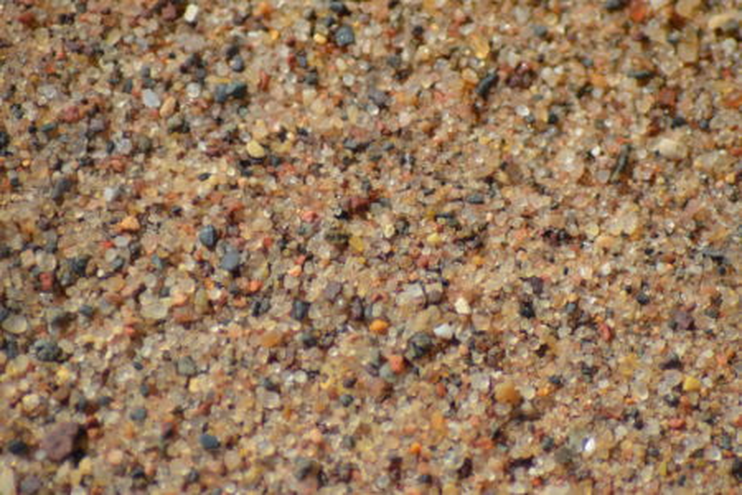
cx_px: 371
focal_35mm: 450
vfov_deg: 3.1
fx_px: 9274
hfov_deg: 4.6
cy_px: 248
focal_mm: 300
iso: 320
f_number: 5.6
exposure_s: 1/2000
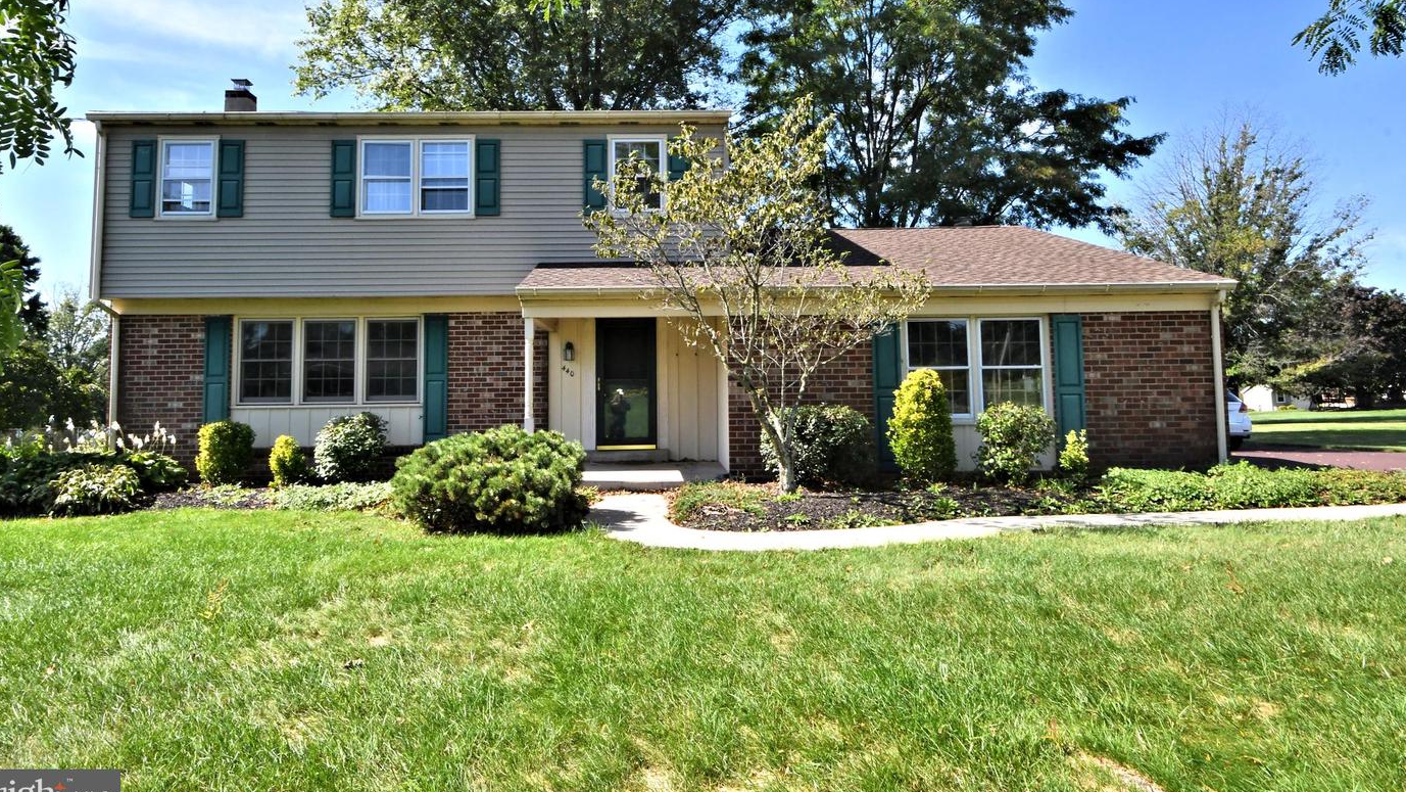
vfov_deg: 49.3
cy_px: 331
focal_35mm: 23
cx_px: 696
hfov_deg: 78.7
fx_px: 858
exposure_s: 1/250
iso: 640
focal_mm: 14
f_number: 16
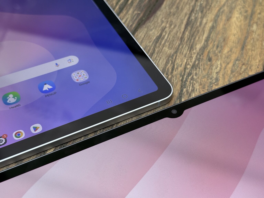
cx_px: 132
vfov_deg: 30.3
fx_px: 366
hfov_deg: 39.7
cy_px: 99
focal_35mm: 48
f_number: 1.78
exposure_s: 1/396
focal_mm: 6.76
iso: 80
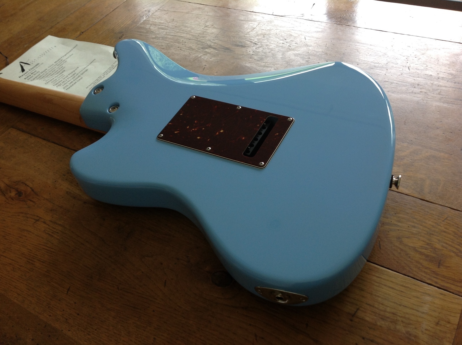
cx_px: 231
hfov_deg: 52.7
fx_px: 466
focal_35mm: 35
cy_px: 172
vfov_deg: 40.6
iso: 50
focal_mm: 4.28
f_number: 2.4
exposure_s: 1/17
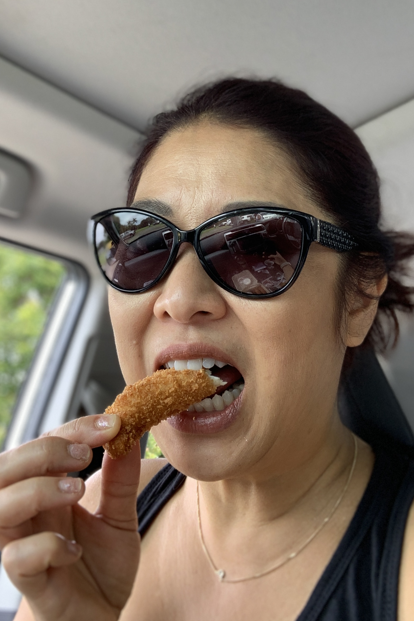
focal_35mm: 44
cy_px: 222
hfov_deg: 30.5
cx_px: 179
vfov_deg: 44.0
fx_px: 759
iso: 50
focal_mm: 2.87
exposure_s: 1/121
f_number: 2.2
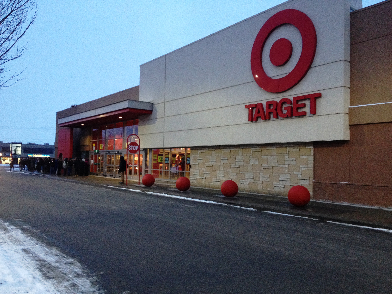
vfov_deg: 40.7
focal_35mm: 35
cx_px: 196
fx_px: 396
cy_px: 147
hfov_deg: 52.6
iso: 250
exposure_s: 1/20
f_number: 2.4
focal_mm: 4.28
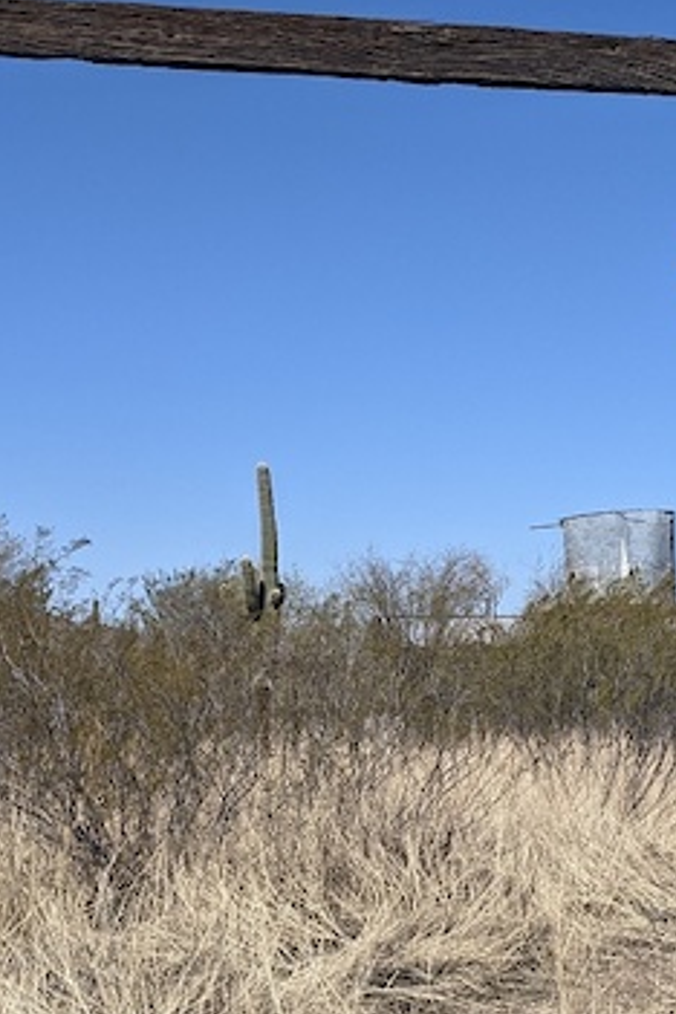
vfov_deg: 31.2
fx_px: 1803
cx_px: 433
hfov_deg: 21.2
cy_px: 667
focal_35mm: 64
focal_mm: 4.44
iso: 67
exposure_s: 1/3906
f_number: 1.8
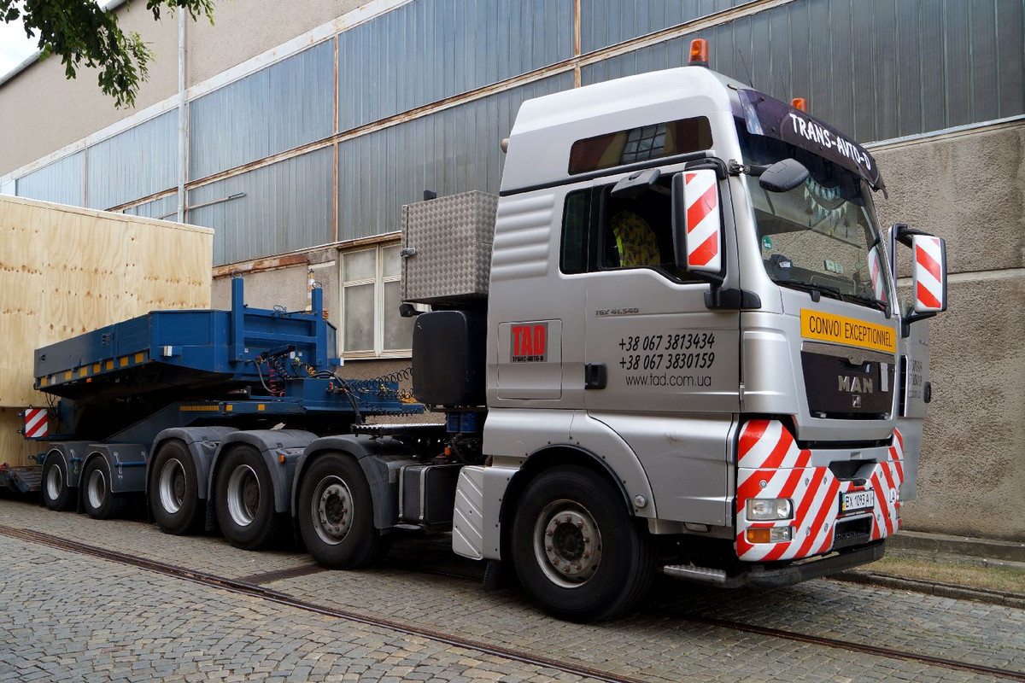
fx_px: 854
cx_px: 512
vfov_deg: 43.6
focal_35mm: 30
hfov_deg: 61.9
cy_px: 342
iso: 100
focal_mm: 20
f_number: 4.5
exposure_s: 1/200
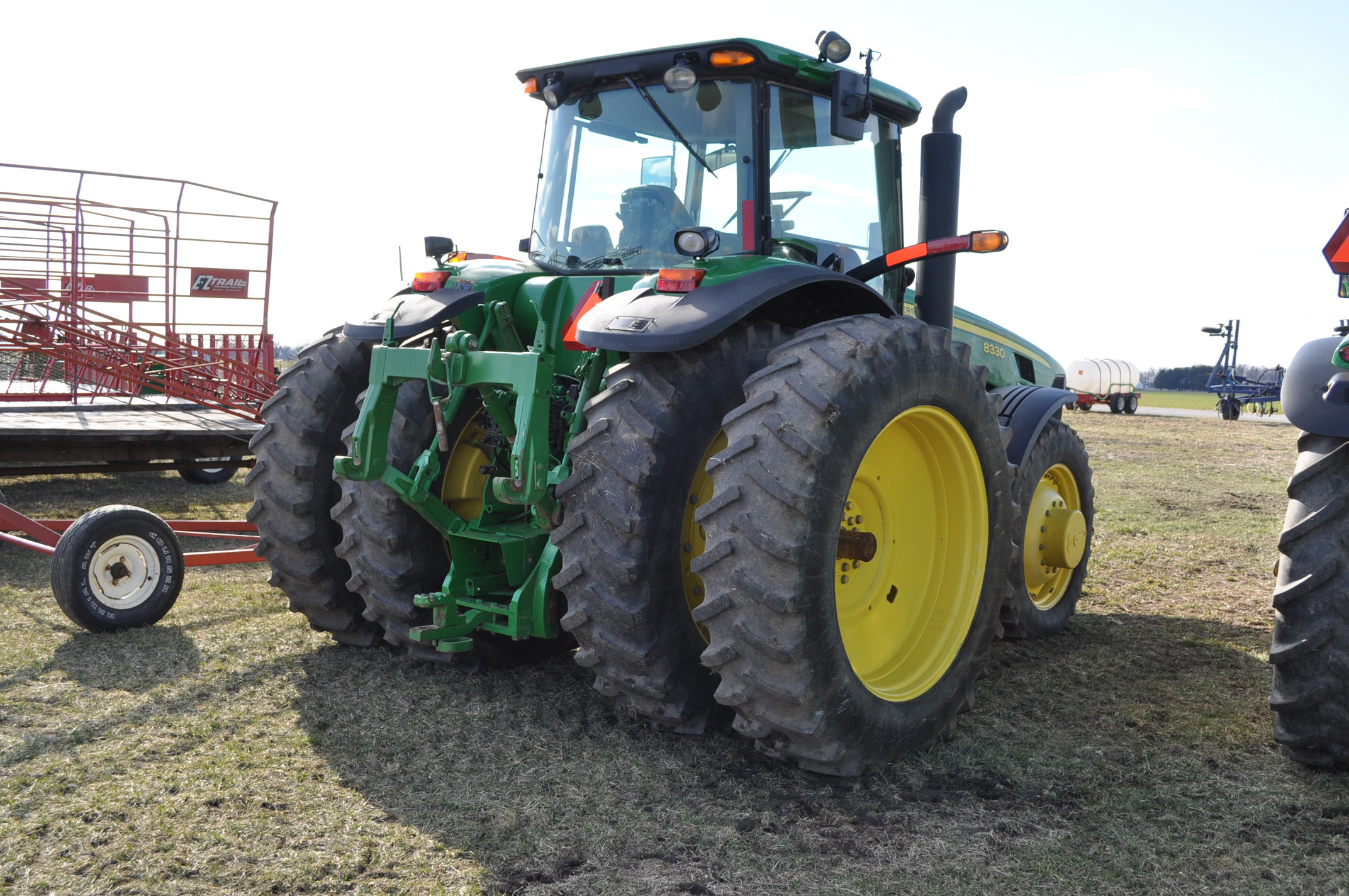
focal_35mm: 36
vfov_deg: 36.8
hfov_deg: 53.2
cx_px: 674
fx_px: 1347
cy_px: 448
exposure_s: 1/200
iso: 200
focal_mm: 24
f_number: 7.1
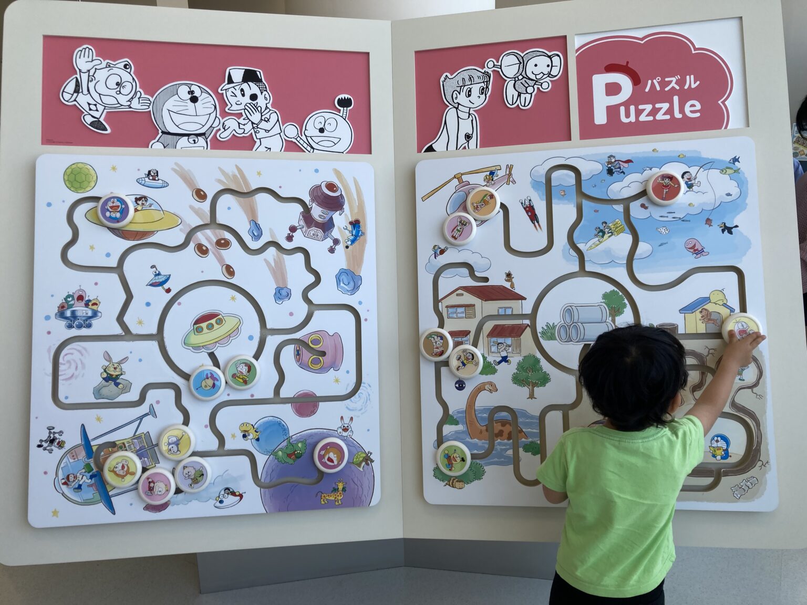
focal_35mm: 28
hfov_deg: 63.4
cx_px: 404
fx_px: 653
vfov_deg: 49.7
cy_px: 302
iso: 20
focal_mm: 3.99
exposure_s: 1/291
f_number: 1.8
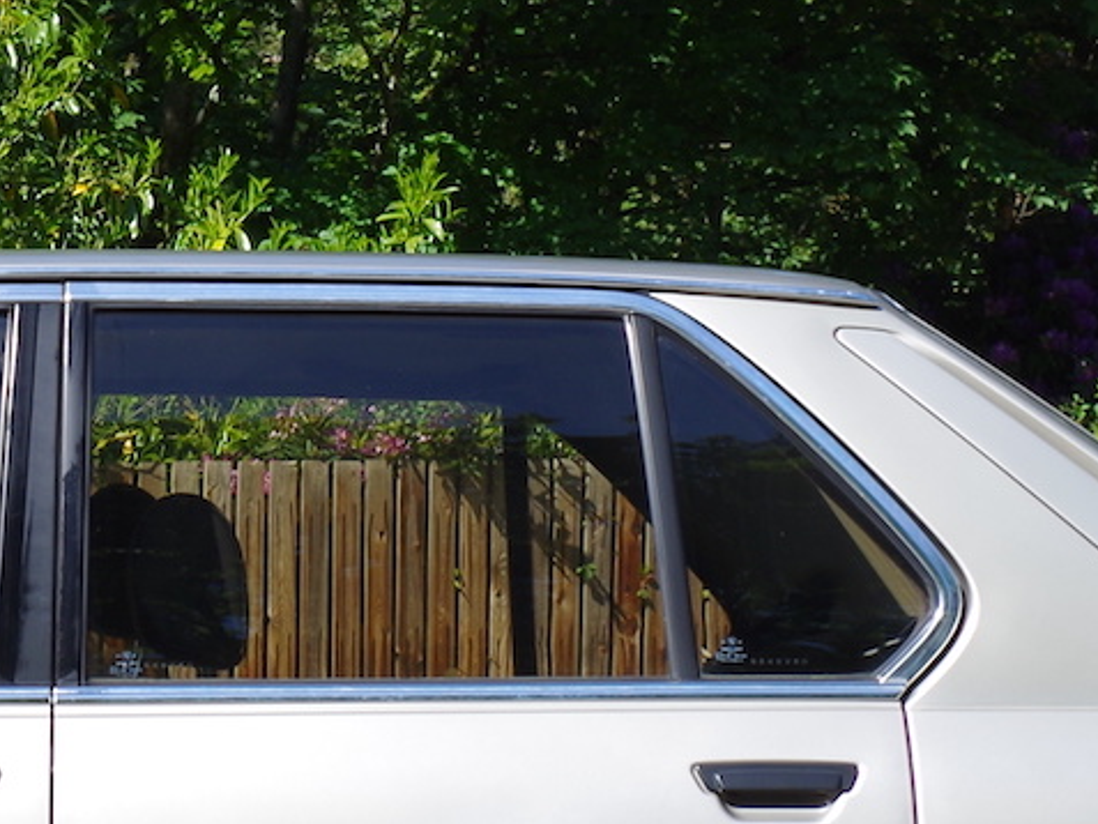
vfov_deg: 8.8
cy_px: 197
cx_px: -55
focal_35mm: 169
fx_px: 5362
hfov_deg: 11.5
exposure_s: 1/60
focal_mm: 28.13
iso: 100
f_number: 11
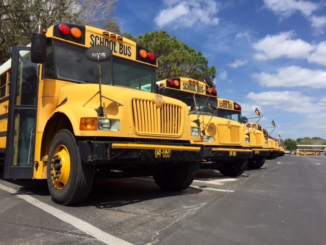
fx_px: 273
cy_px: 122
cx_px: 163
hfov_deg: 61.7
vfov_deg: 48.2
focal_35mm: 29
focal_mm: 4.15
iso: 32
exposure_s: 1/2475
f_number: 2.2
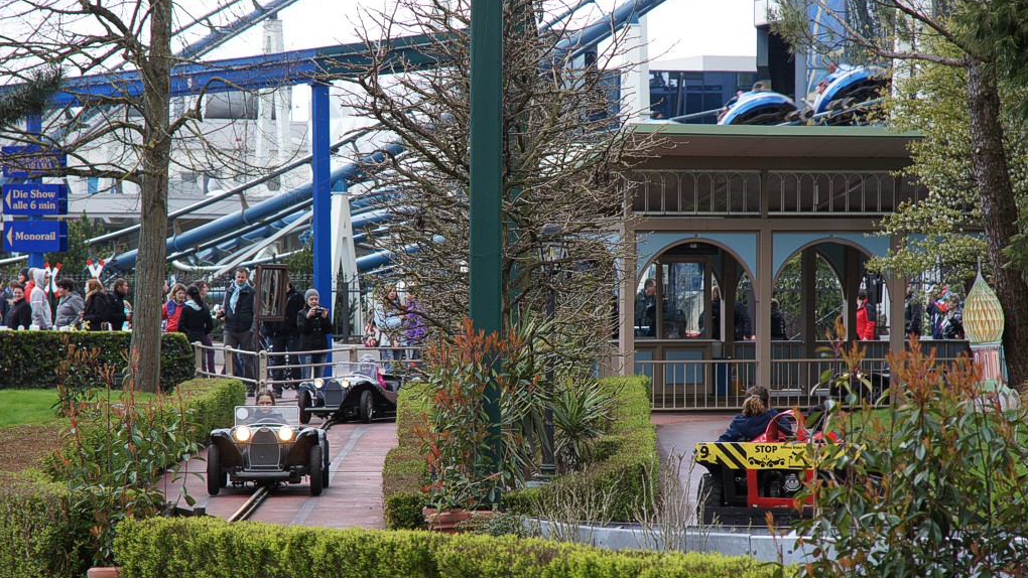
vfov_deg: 7.3
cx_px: 515
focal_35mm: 166
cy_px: 332
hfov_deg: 13.0
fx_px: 4512
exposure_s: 1/200
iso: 200
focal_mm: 105
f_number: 6.3
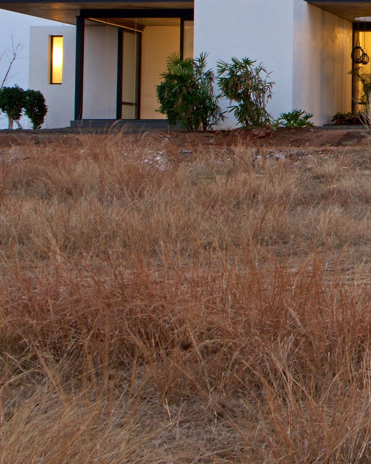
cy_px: 117
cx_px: 608
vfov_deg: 20.6
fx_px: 1263
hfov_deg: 15.1
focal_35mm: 92
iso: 250
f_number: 16
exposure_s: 2.5
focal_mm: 31
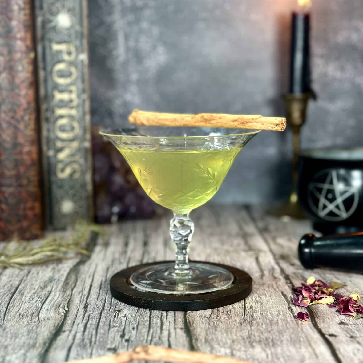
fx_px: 676
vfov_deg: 30.0
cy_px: 182
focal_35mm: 57
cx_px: 181
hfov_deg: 30.0
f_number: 1.78
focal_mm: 6.86
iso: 125
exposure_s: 1/68
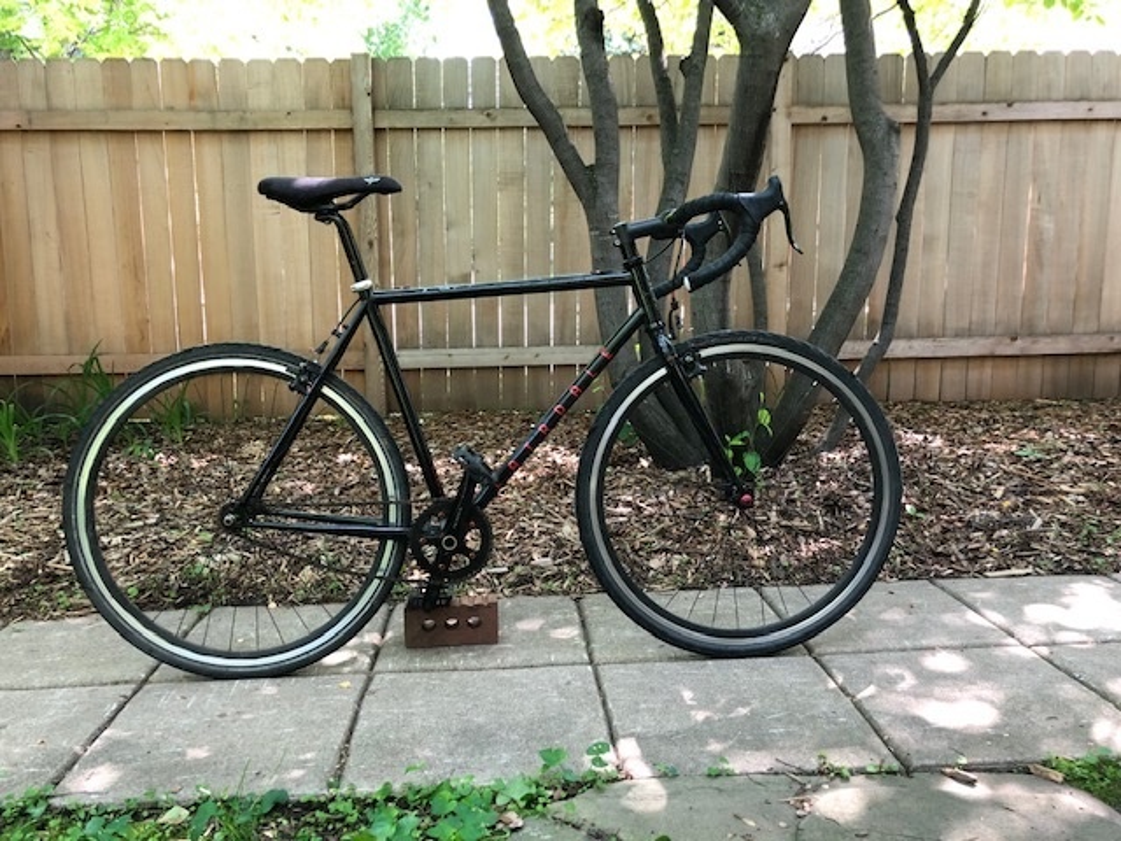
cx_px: 560
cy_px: 420
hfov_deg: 63.4
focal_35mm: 28
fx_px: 907
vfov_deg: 49.7
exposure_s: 1/30
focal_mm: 4
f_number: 1.8
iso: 25
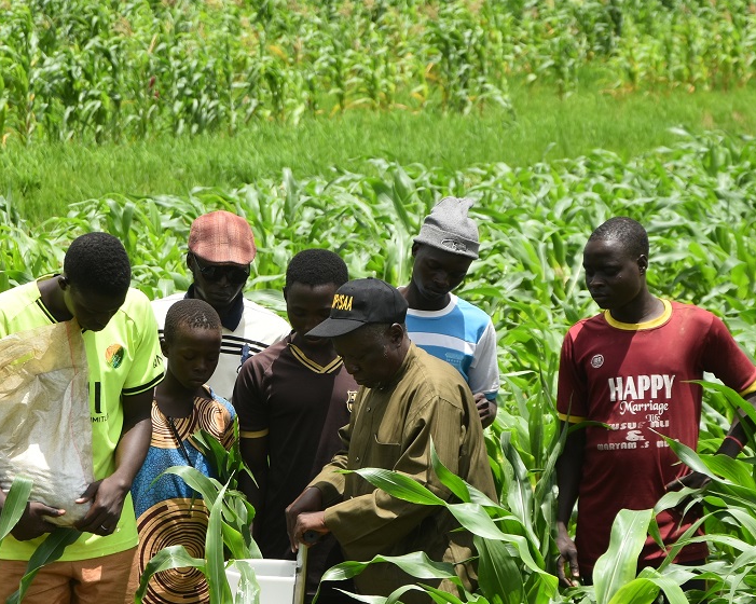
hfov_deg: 8.9
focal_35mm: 217
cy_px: 397
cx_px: 295
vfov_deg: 7.1
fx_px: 4853
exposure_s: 1/640
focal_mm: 90
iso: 200
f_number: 6.3
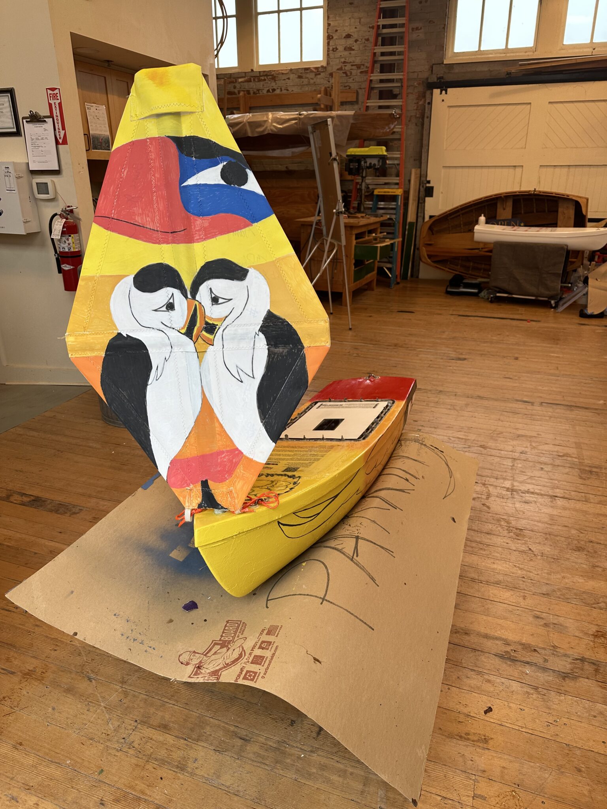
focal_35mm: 24
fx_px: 561
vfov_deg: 71.6
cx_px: 304
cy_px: 404
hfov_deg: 56.8
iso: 80
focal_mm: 6.86
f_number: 1.78
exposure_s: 1/139
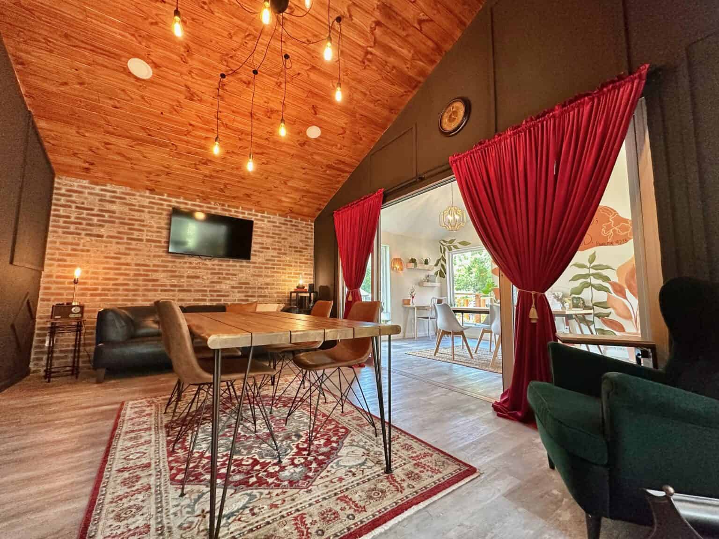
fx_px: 291
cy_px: 270
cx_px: 360
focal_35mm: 14
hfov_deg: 102.1
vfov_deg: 85.7
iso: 250
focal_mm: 2.22
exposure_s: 1/120
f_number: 2.2
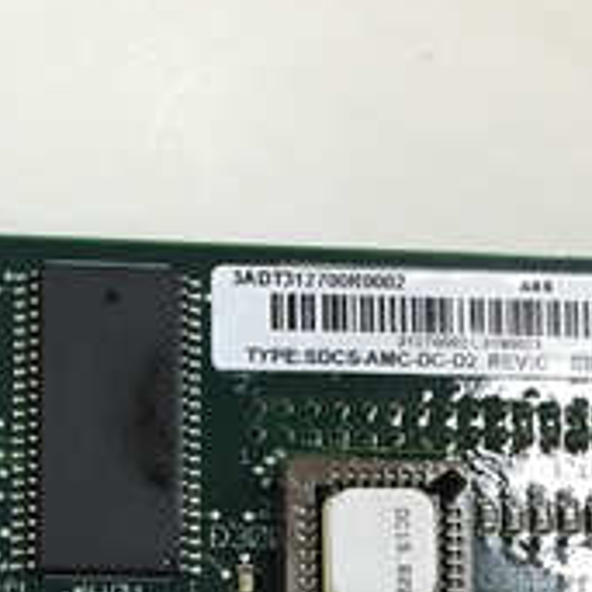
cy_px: 568
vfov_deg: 18.9
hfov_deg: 19.0
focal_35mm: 90
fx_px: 1741
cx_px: 87
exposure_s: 1/33
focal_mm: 4.15
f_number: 2.2
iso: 64
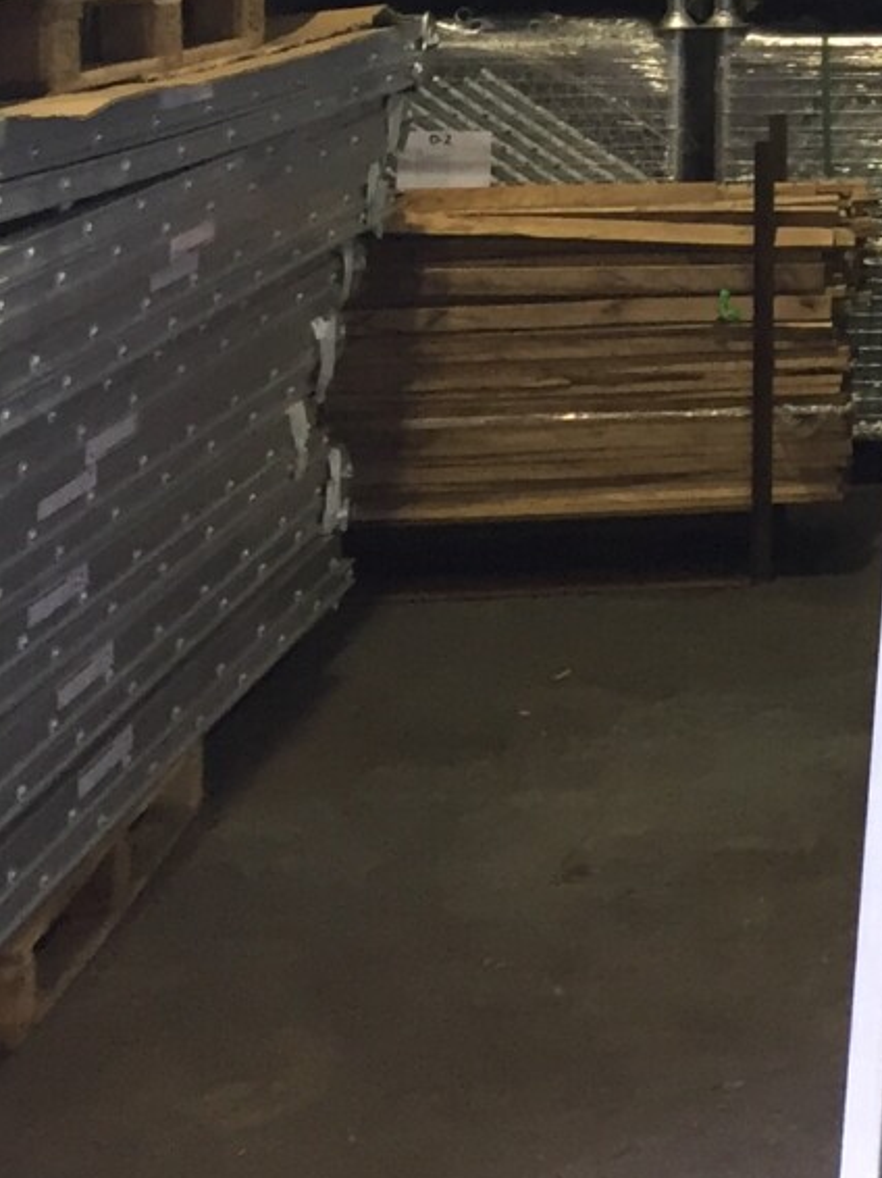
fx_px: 3570
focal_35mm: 105
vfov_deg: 17.4
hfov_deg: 13.1
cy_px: -410
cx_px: 1429
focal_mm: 4.15
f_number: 2.2
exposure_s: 1/33
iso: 100
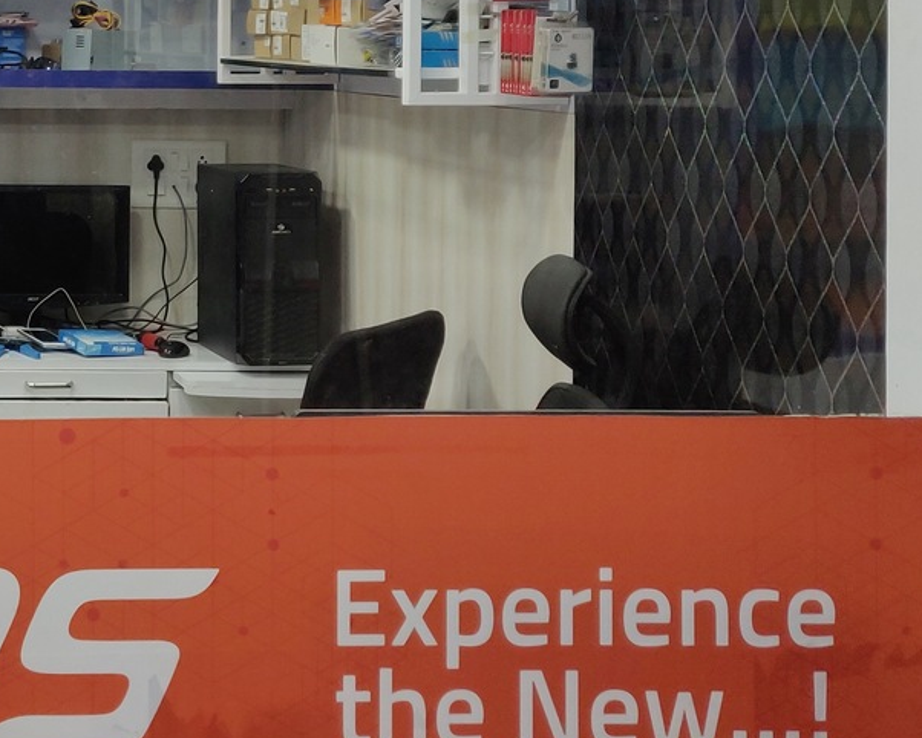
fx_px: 1911
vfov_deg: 21.3
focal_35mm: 70
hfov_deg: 24.4
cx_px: -210
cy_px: 37
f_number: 1.7
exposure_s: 1/50
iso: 160
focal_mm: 4.25
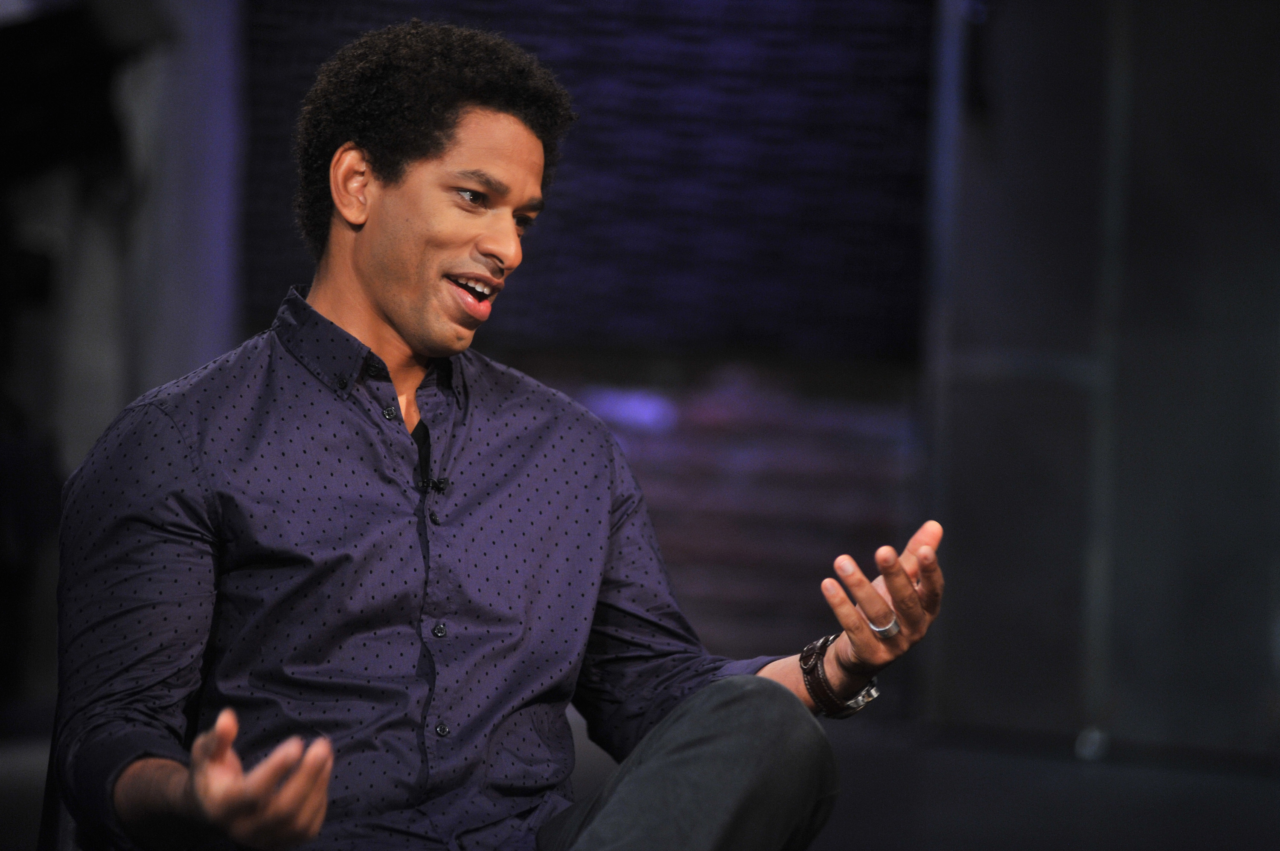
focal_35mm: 185
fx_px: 6573
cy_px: 426
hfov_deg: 11.1
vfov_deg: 7.4
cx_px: 640
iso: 1000
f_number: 2.8
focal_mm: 185
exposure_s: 1/125
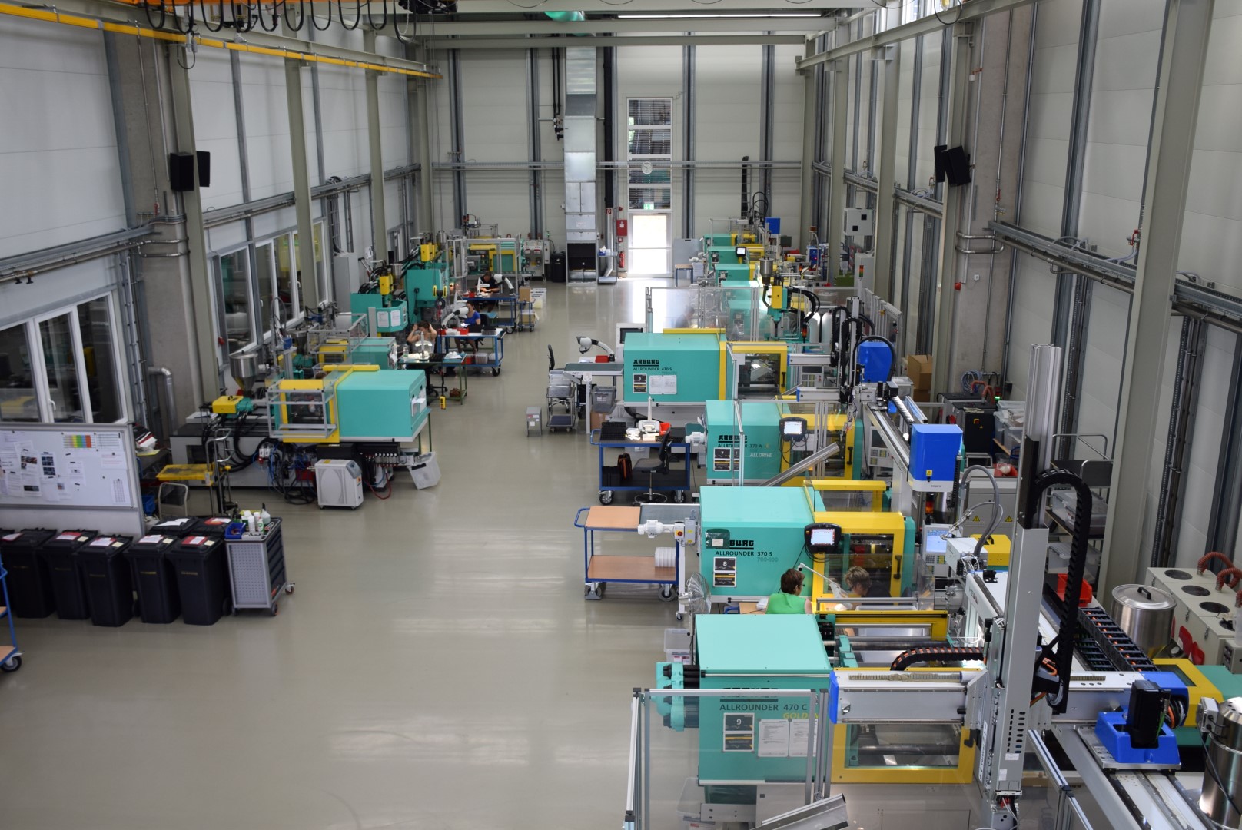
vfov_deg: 40.0
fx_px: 1139
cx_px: 621
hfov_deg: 57.2
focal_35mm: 33
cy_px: 415
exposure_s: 1/80
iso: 400
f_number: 4.5
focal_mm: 22
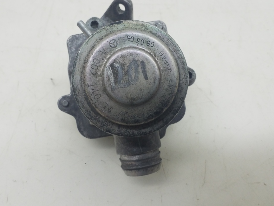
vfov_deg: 44.2
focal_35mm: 32
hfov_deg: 56.6
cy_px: 104
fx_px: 253
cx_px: 118
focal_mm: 3.6
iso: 100
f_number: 1.9
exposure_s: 1/50
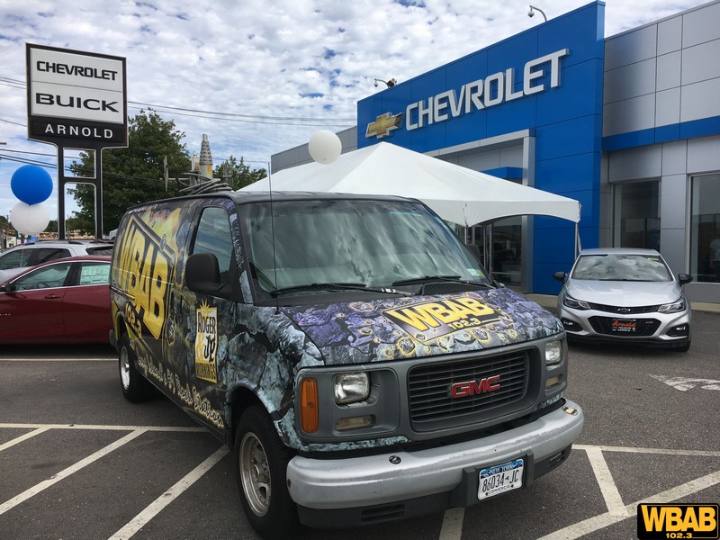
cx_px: 360
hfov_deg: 61.7
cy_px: 270
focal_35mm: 29
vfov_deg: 48.2
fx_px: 603
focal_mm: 4.15
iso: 25
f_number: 2.2
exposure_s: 1/1972
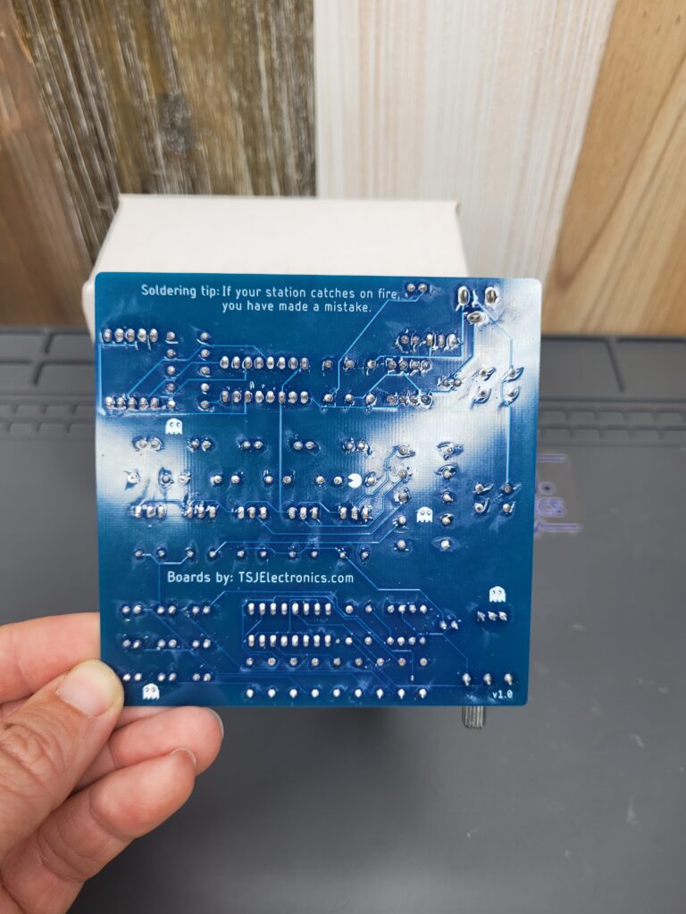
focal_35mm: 26
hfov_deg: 53.1
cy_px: 457
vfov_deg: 67.3
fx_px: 687
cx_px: 343
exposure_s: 1/132
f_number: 1.8
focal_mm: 5.4
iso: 40
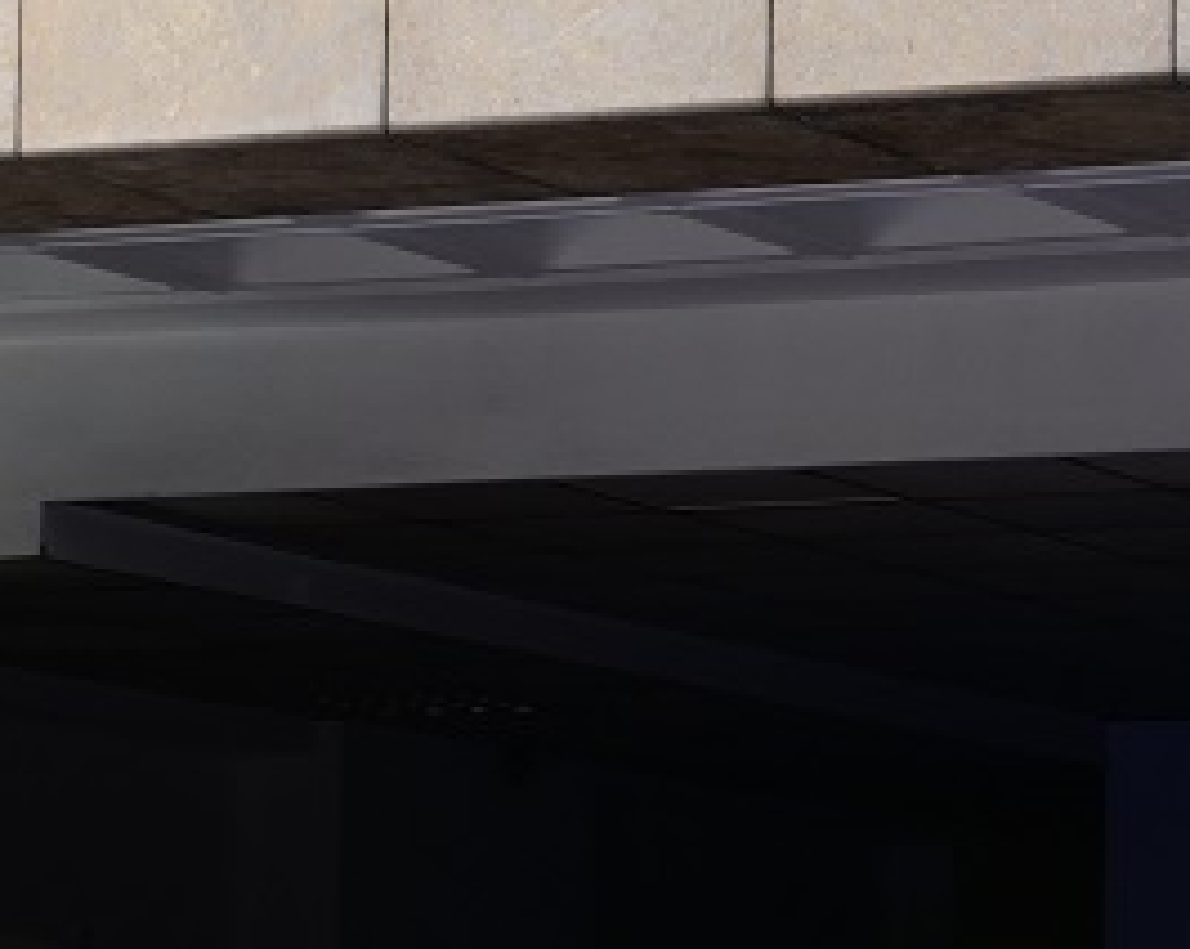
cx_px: 1168
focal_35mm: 212
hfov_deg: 9.1
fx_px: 7456
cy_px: 524
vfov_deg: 7.3
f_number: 3.5
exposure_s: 1/250
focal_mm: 50
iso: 400
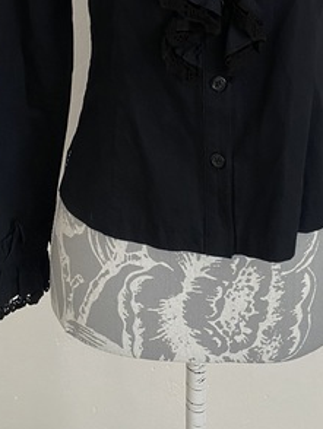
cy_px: -24
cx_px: 191
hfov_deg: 25.7
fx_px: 708
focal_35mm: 57
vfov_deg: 30.7
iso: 160
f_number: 1.8
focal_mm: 4.25
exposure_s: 1/60
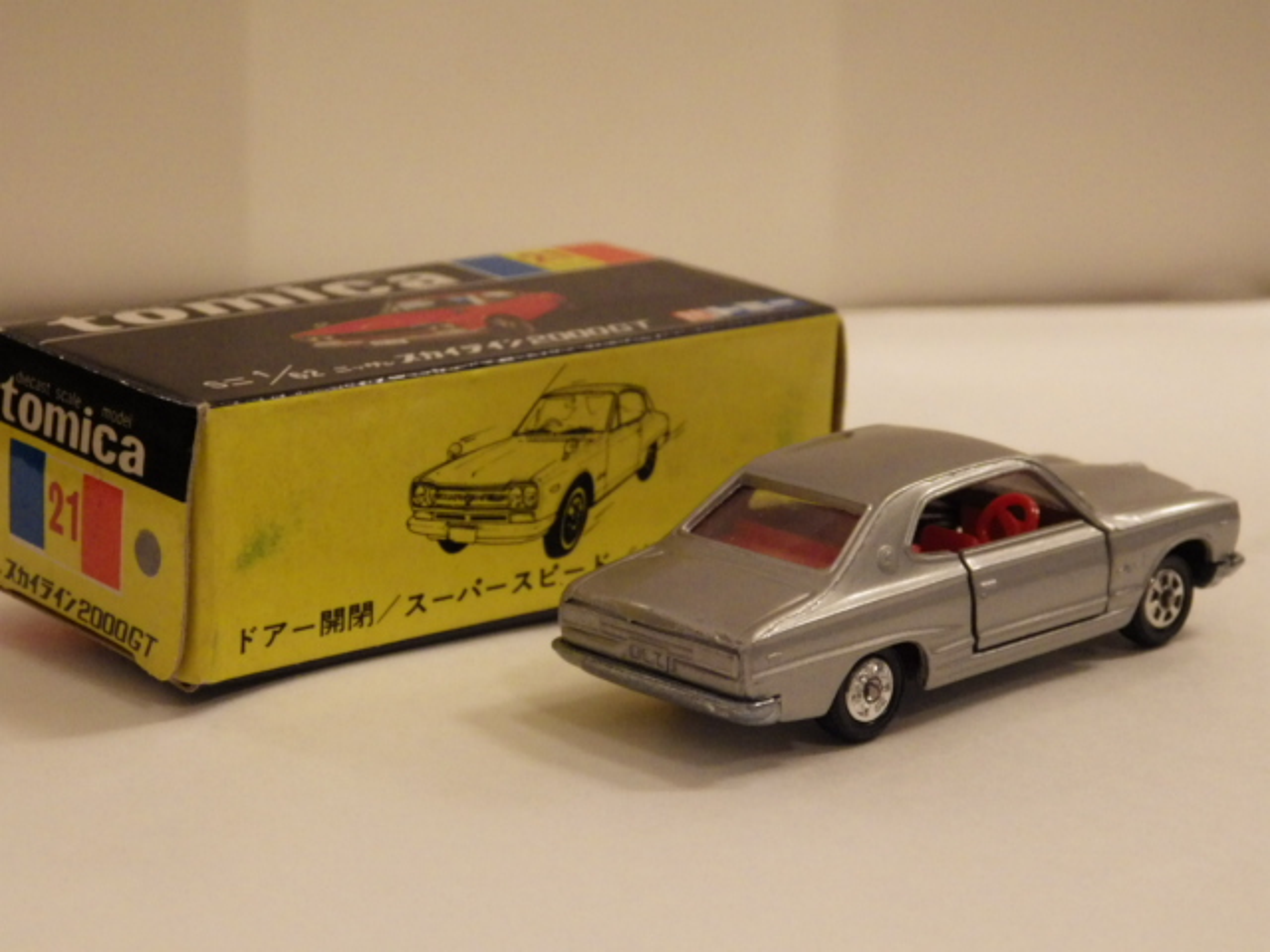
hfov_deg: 22.5
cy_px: 476
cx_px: 635
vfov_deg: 17.0
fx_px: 3192
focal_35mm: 87
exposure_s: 1/50
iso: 800
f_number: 4.4
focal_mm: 15.6
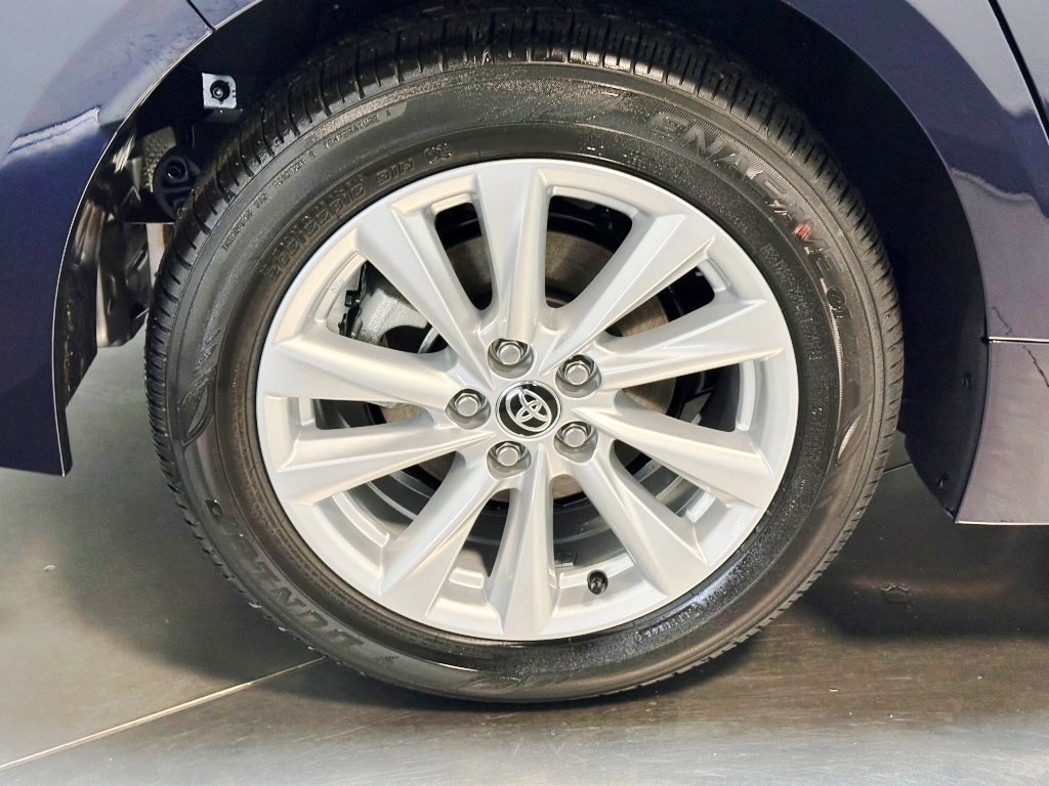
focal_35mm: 48
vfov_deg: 30.3
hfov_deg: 39.7
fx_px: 1455
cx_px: 524
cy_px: 393
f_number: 1.78
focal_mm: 6.86
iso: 400
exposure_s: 1/40
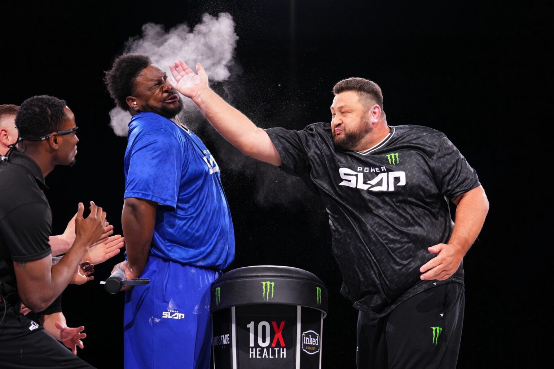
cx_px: 277
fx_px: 1077
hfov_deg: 28.8
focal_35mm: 70
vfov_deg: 19.5
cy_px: 184
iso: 1600
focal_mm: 70
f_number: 2.8
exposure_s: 1/2500
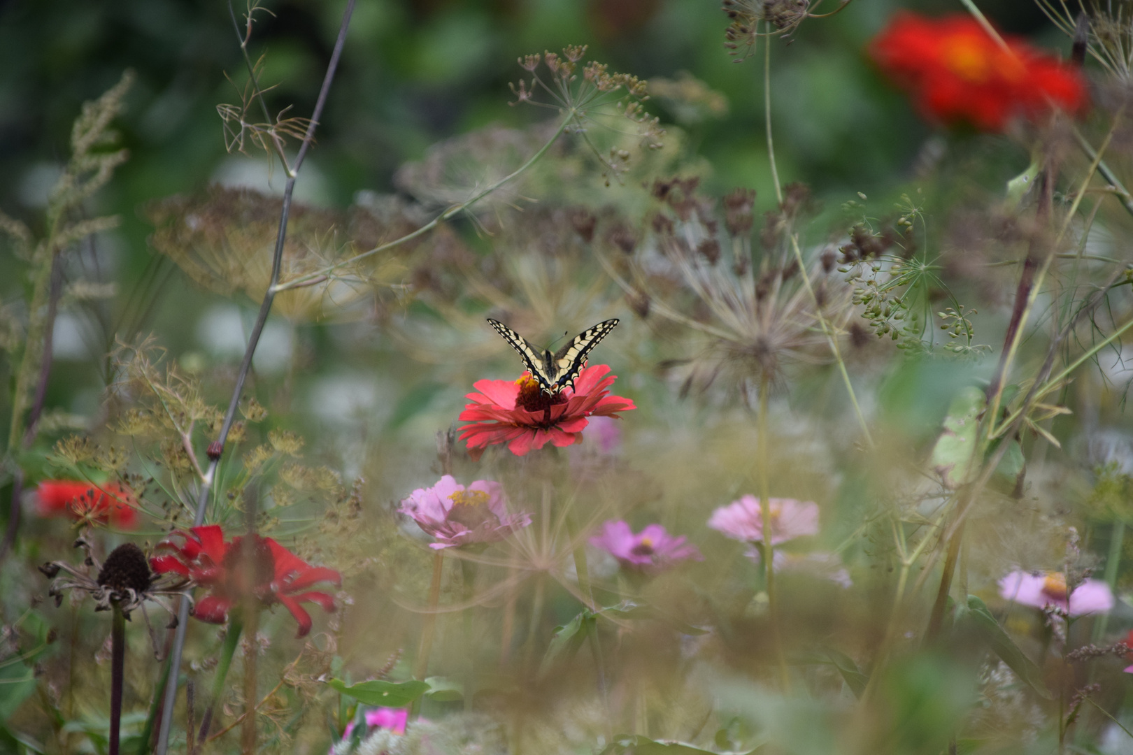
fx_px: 9441
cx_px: 566
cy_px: 378
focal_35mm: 300
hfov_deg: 6.9
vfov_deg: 4.6
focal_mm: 200
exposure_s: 1/1000
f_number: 6.3
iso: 800
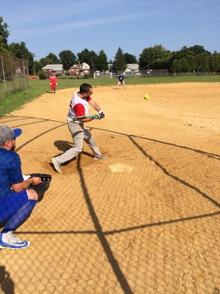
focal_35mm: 29
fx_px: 246
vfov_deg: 61.7
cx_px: 110
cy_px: 147
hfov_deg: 48.2
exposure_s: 1/2415
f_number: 2.2
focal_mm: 4.15
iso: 32
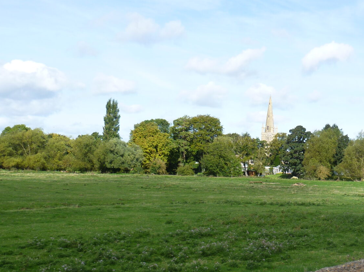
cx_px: 286
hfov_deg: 32.9
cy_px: 175
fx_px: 599
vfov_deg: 25.5
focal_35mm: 57
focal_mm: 5.5
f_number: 2.8
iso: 80
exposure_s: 1/1000
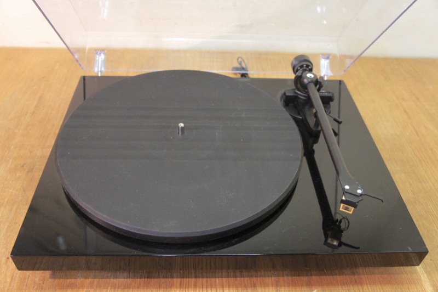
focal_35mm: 32
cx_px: 219
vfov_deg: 41.6
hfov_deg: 59.5
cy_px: 146
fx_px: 383
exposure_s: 1/40
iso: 1000
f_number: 4
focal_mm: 21
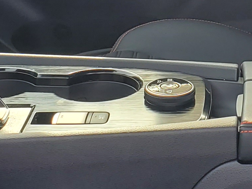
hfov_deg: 14.2
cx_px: 205
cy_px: -71
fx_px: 1005
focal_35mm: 138
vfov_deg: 10.5
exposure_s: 1/233
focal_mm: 4.3
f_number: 2.4
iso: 50
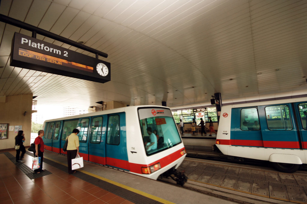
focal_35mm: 15
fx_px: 128
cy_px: 102
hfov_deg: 100.5
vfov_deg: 77.2
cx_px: 154
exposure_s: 1/10
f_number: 8
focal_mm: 10
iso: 200
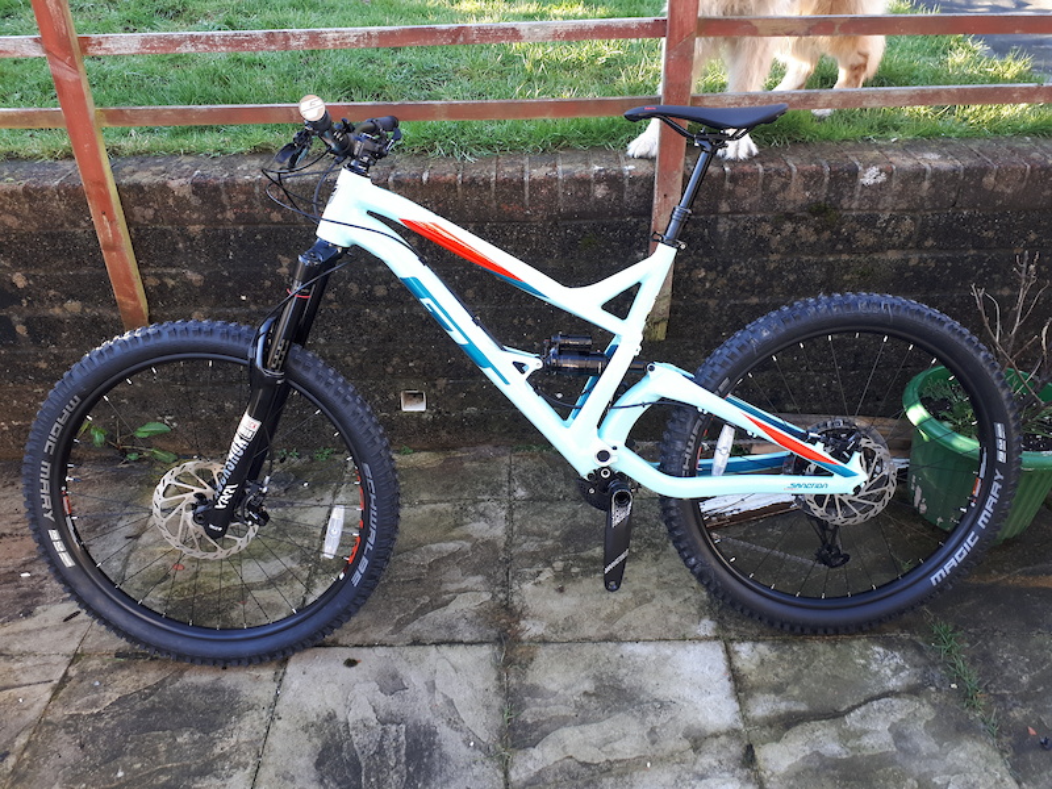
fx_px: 821
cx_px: 526
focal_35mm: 27
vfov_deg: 51.4
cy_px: 394
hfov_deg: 65.3
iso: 50
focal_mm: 3.6
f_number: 1.9
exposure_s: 1/50
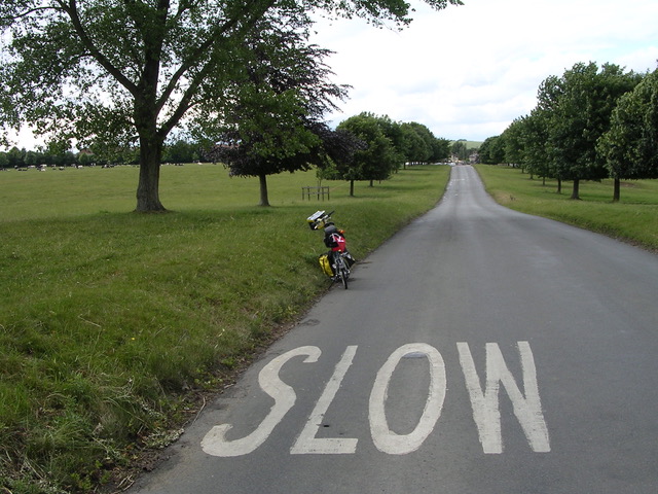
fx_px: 722
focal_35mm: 38
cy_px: 247
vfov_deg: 37.7
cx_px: 329
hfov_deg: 49.0
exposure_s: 1/130
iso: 100
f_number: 5.6
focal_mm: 5.8
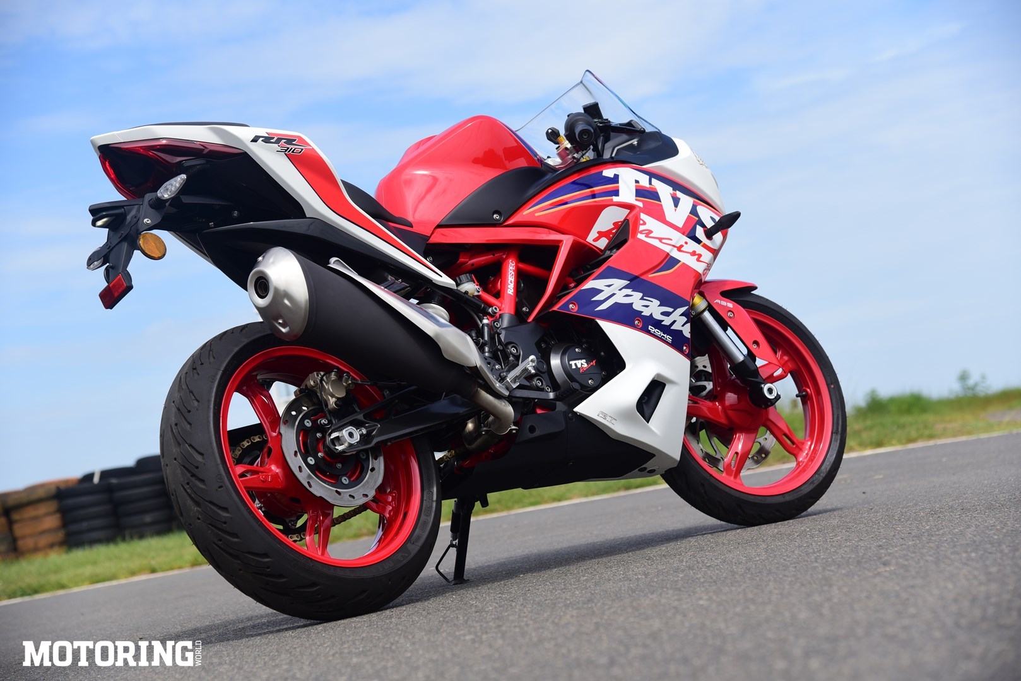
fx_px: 2128
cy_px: 340
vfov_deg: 18.2
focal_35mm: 75
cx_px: 510
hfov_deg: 27.0
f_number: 5
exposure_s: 1/1000
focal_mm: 75
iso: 200
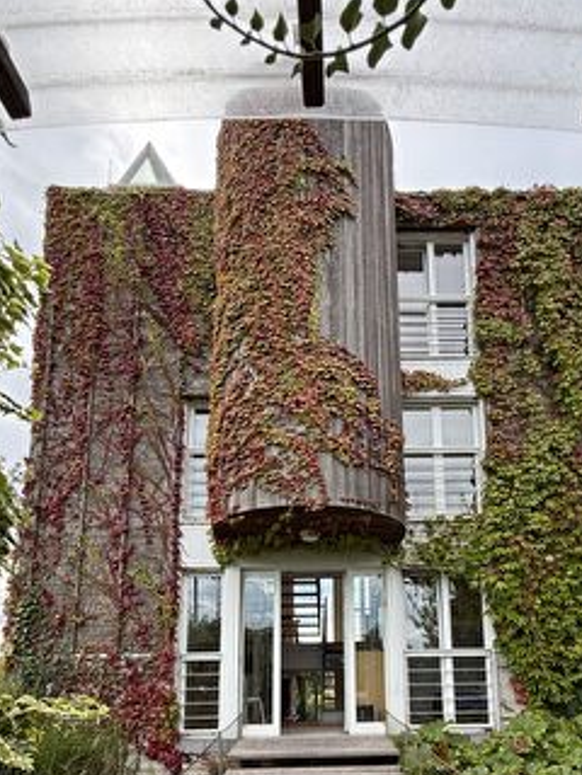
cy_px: 590
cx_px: 354
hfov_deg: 58.3
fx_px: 516
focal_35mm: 23
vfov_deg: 68.7
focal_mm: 2.22
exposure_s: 1/340
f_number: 2.2
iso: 50
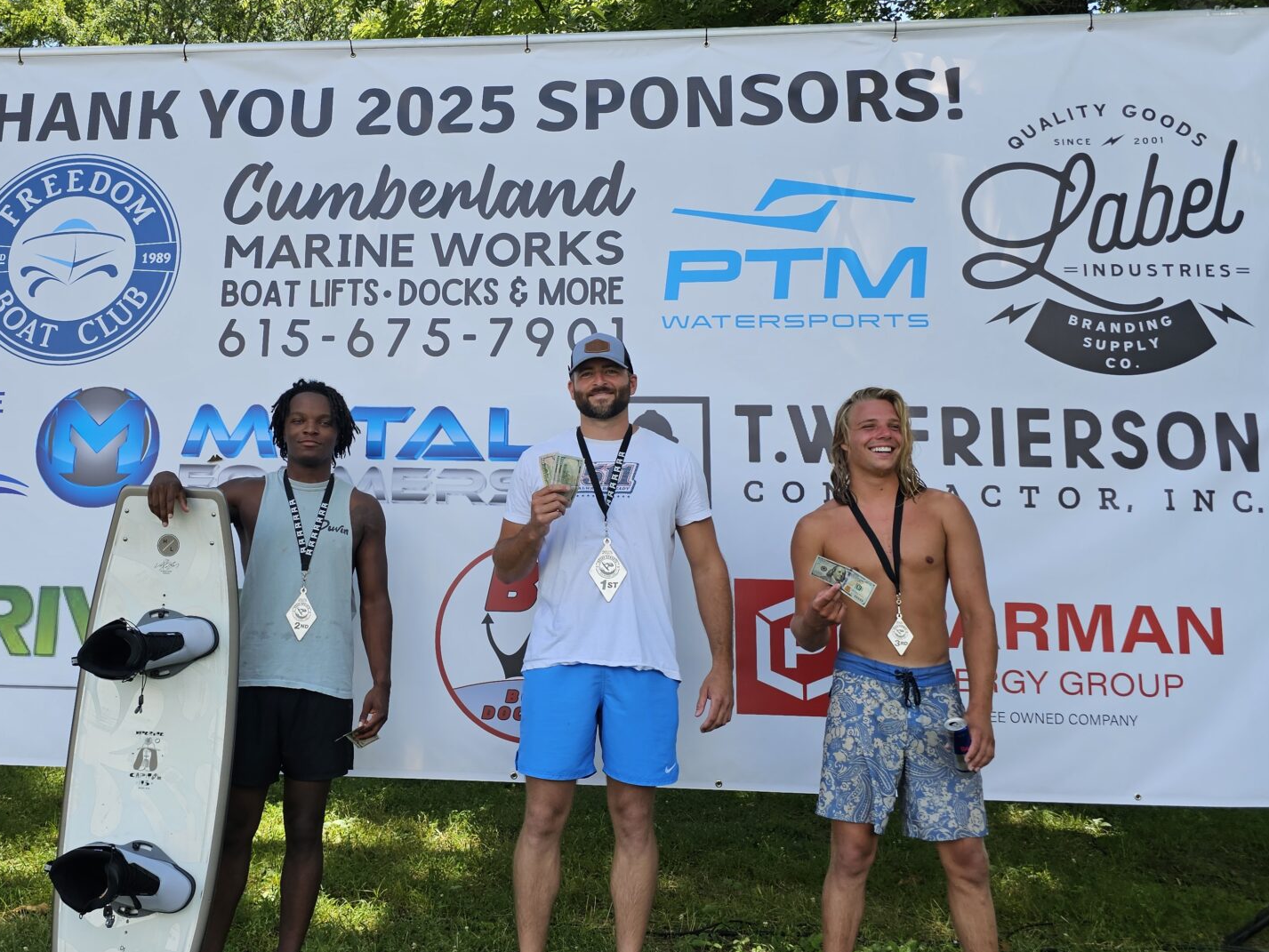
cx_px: 471
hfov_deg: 54.7
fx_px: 1210
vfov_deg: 42.9
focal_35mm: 33
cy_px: 425
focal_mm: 6.3
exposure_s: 1/380
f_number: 1.7
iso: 20
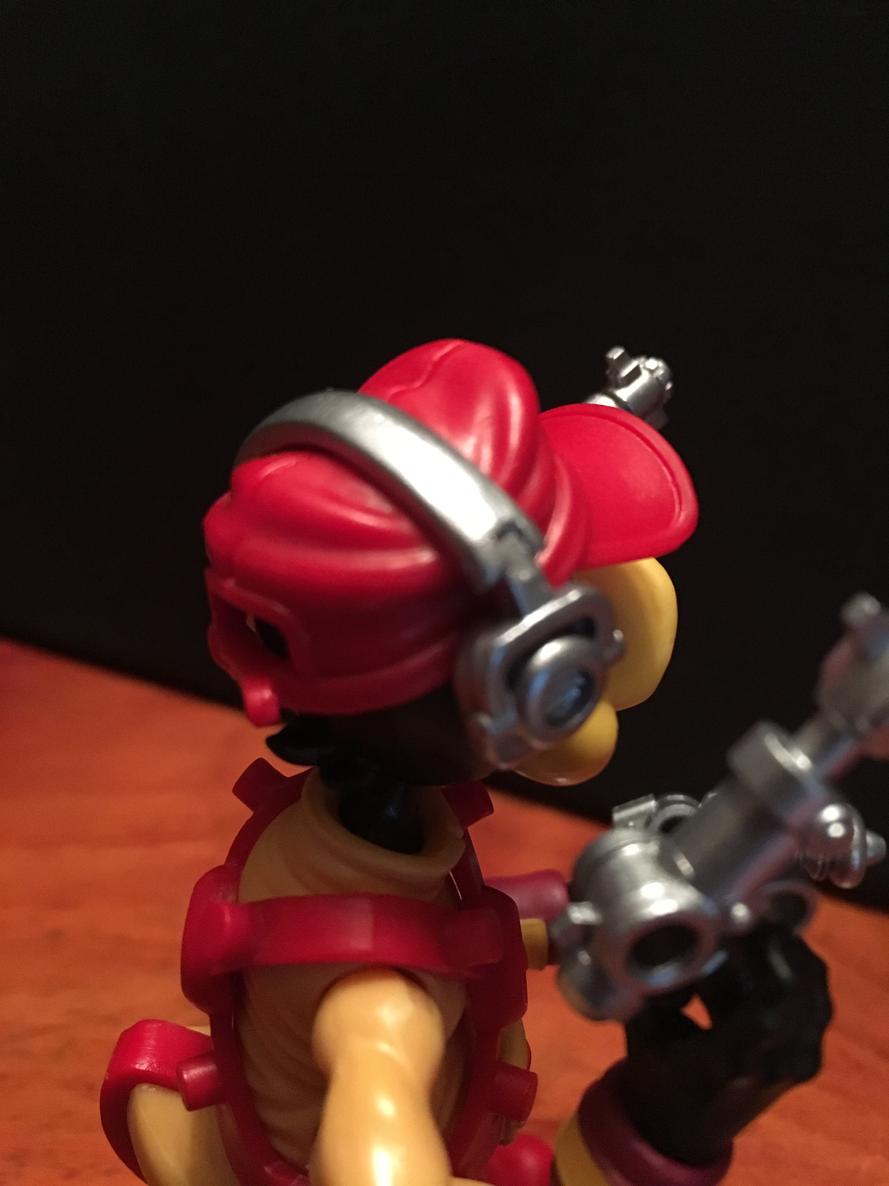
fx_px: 993
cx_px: 444
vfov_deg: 61.7
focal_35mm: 29
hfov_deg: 48.2
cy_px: 593
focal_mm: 4.15
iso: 400
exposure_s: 1/15
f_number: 2.2
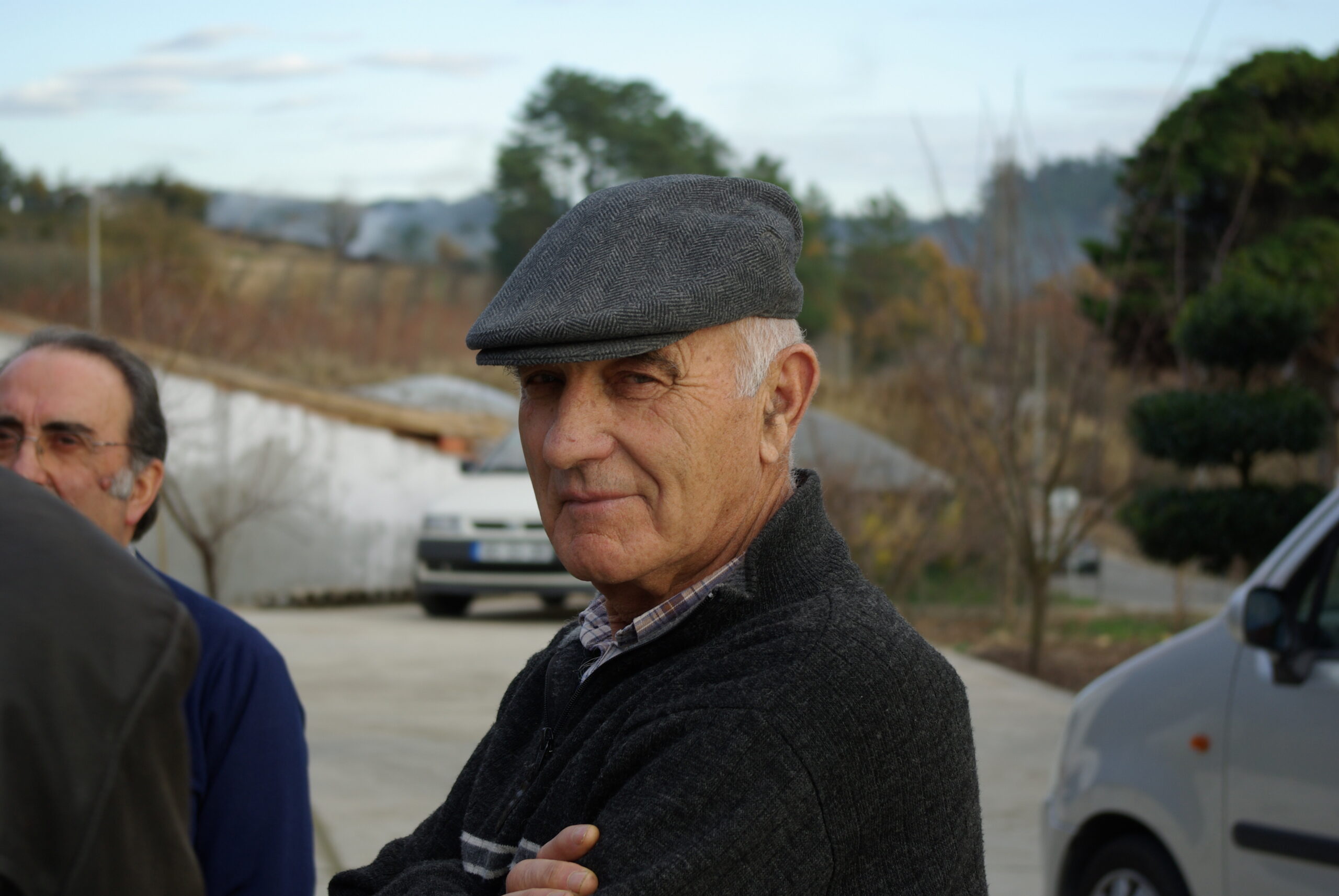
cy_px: 448
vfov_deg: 16.6
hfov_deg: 24.6
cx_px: 670
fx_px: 3072
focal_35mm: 82
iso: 100
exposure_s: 1/90
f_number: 6.7
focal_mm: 55
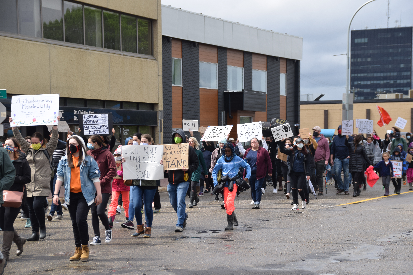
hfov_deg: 18.2
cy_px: 138
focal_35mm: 112
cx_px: 206
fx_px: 1291
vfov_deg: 12.2
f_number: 9
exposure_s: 1/320
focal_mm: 75
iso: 200
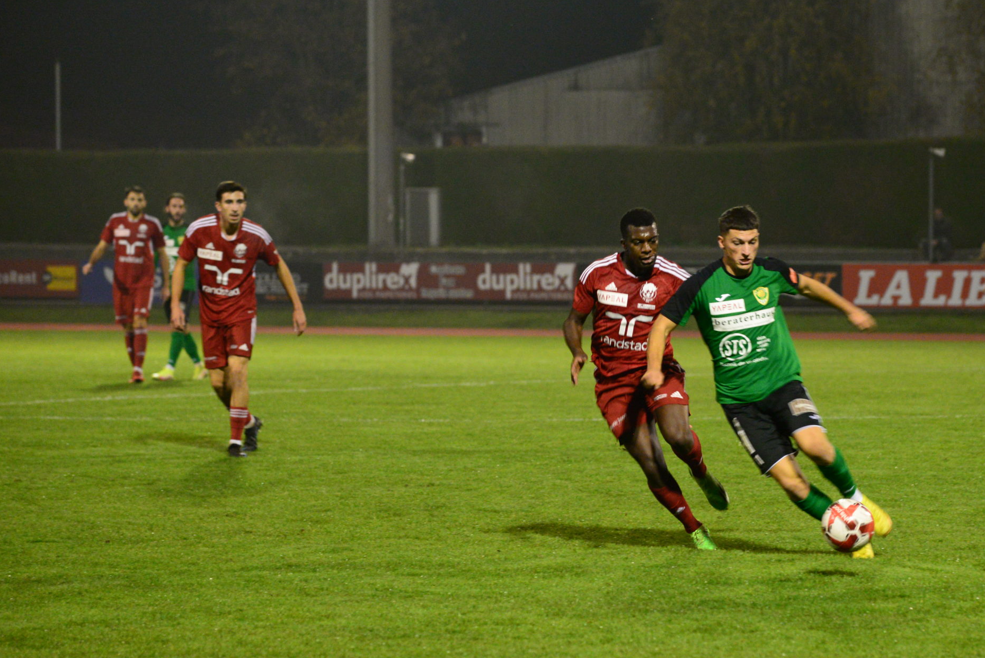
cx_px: 677
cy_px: 442
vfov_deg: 7.7
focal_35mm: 179
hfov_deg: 11.5
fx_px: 4899
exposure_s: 1/160
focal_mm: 130
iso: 4500
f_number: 4
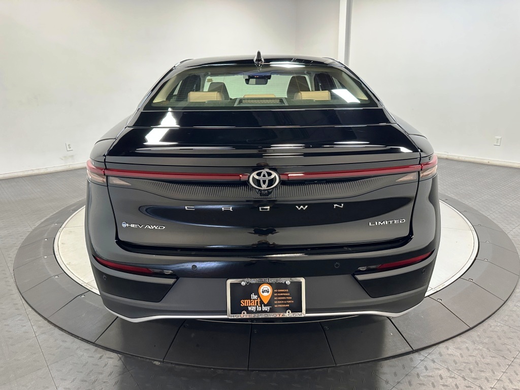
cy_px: 195
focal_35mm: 24
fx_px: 361
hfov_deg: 71.6
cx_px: 260
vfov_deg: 56.8
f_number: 1.78
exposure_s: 1/60
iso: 400
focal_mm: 6.86
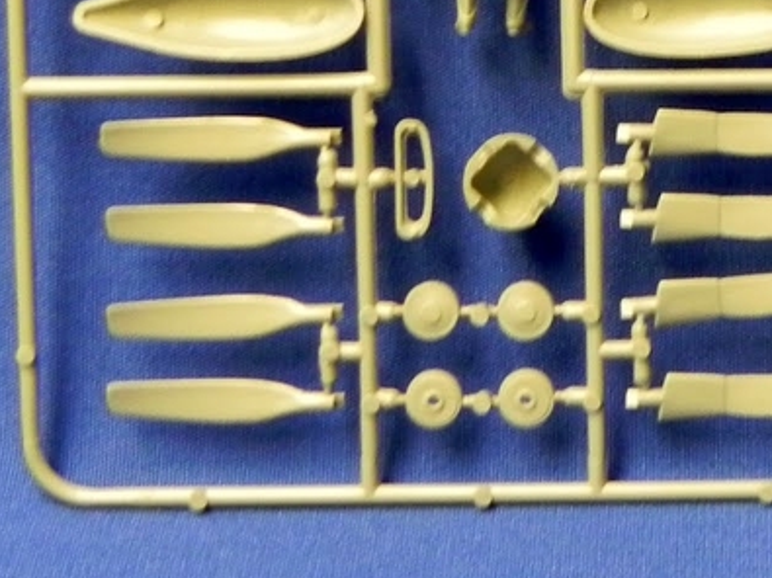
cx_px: 950
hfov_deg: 15.7
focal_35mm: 120
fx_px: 2675
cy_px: -256
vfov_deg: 11.9
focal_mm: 6.6
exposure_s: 1/20
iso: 400
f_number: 3.2
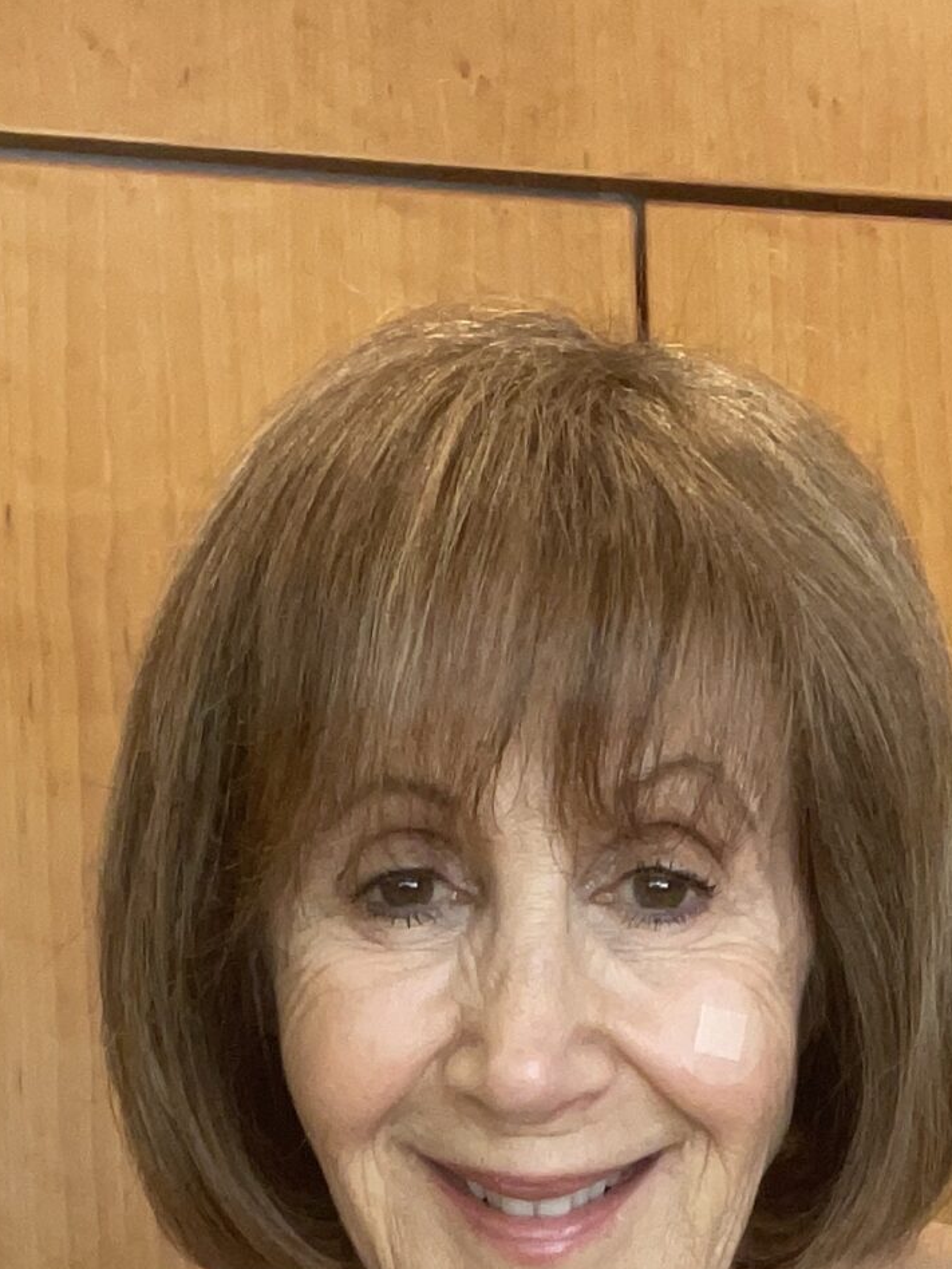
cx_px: 605
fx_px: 2970
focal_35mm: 81
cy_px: 1494
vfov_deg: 22.4
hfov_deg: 18.2
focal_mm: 2.71
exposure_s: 1/60
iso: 160
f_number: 2.2
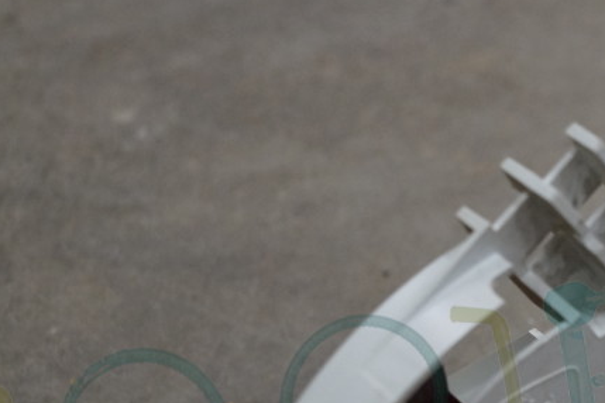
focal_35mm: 125
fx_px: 2104
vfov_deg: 10.9
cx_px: 640
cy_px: 360
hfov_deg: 16.0
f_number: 4.5
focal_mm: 35
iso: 1250
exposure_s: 1/60
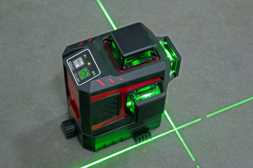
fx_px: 579
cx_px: 126
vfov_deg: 16.5
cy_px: 84
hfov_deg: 24.6
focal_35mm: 82
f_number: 5.6
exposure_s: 1/15
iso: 3200
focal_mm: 55
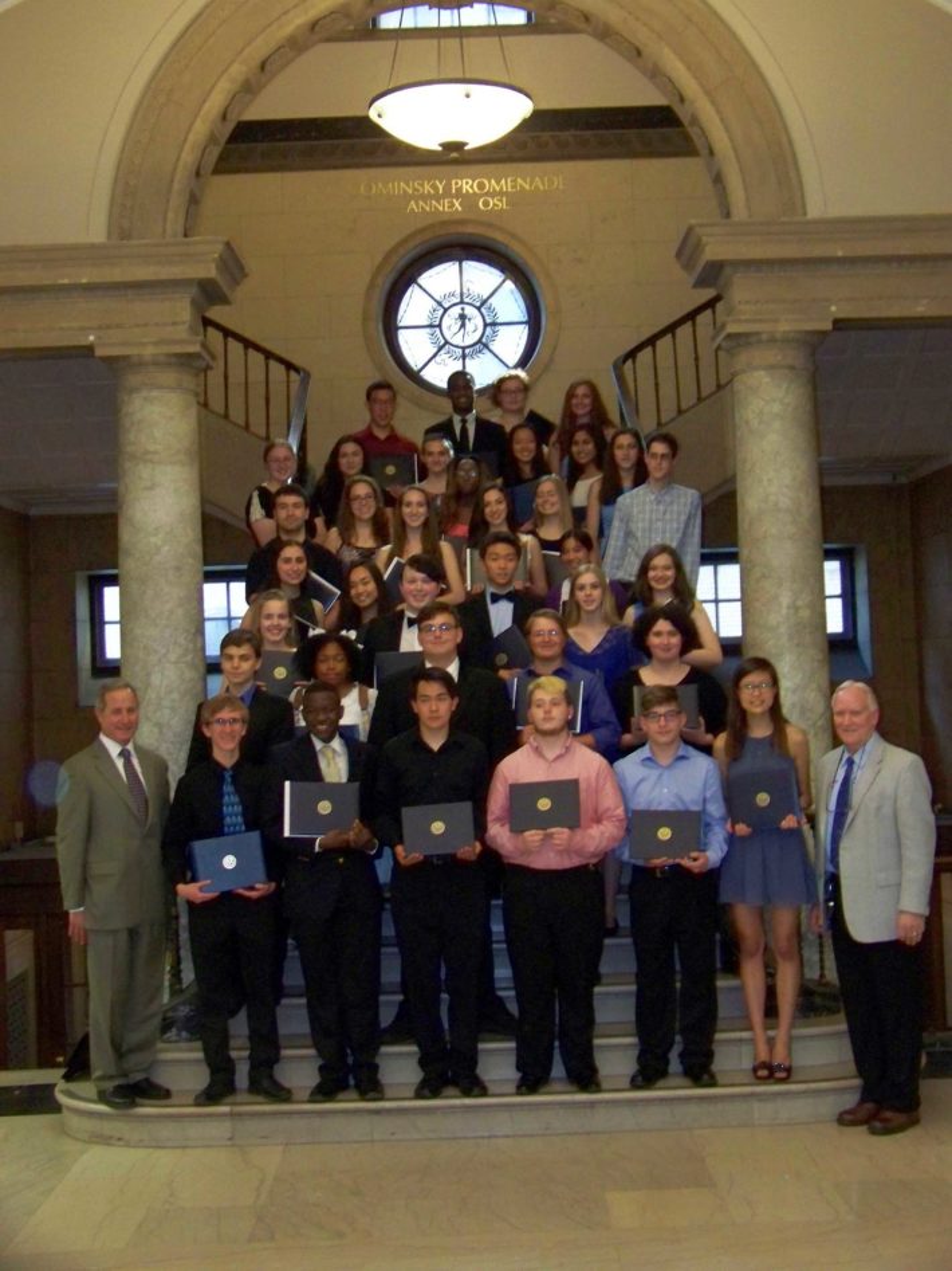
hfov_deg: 29.7
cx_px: 476
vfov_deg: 38.9
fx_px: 1797
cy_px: 636
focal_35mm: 49
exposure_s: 1/30
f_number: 2.8
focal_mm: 7.6
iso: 400
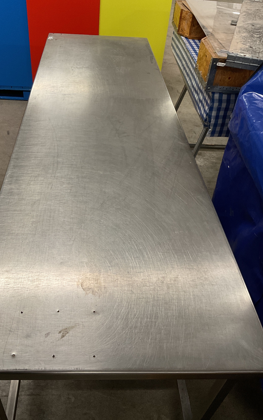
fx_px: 356
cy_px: 208
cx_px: 105
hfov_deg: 40.4
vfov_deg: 61.2
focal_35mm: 31
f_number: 1.8
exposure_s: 1/50
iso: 80
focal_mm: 3
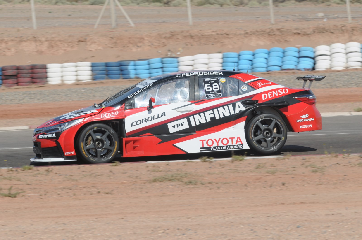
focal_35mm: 300
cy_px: 120
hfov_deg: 6.9
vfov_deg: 4.6
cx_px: 181
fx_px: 3013
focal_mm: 200
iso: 200
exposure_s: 1/800
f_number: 6.3
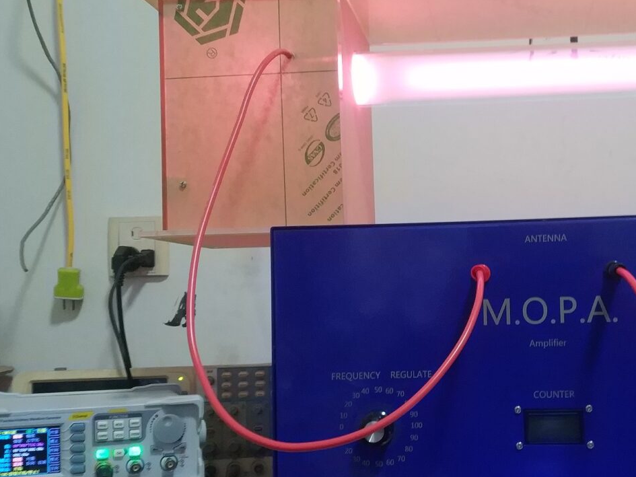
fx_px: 956
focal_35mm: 52
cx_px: 467
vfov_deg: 28.0
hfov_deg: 36.1
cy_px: 289
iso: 656
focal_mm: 4.5
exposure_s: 1/17
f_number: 2
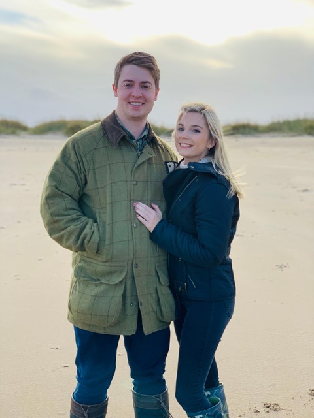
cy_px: 209
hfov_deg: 28.0
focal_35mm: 52
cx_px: 157
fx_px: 629
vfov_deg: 36.8
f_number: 2.4
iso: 16
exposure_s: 1/218
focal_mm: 6
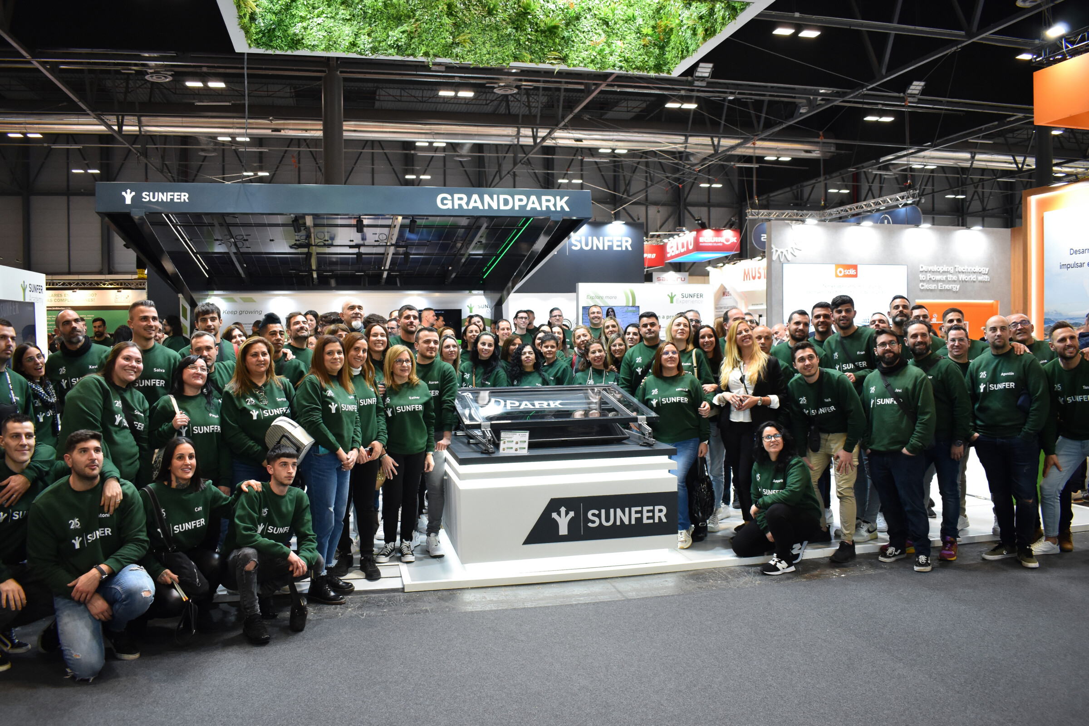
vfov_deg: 47.9
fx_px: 817
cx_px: 544
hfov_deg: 67.4
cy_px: 363
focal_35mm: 27
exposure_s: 1/125
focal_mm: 18
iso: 800
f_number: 3.5
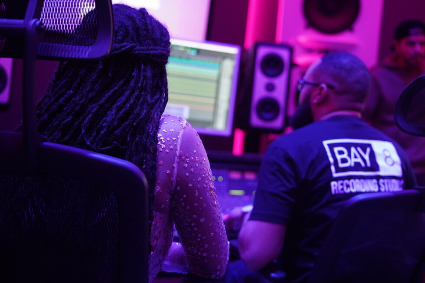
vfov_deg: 27.0
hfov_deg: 39.6
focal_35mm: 50
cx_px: 212
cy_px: 142
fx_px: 590
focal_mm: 50
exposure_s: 1/125
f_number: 2.5
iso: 3200
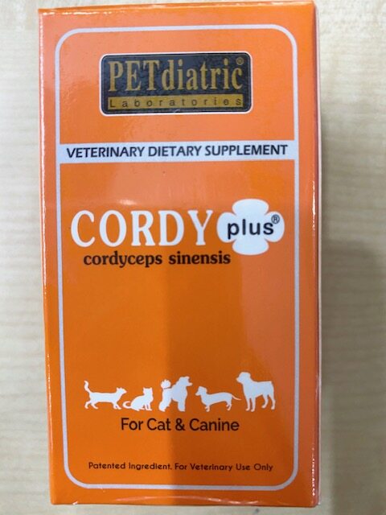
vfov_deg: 67.3
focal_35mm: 26
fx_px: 387
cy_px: 258
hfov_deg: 53.1
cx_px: 193
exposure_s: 1/50
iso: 250
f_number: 1.8
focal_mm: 4.25
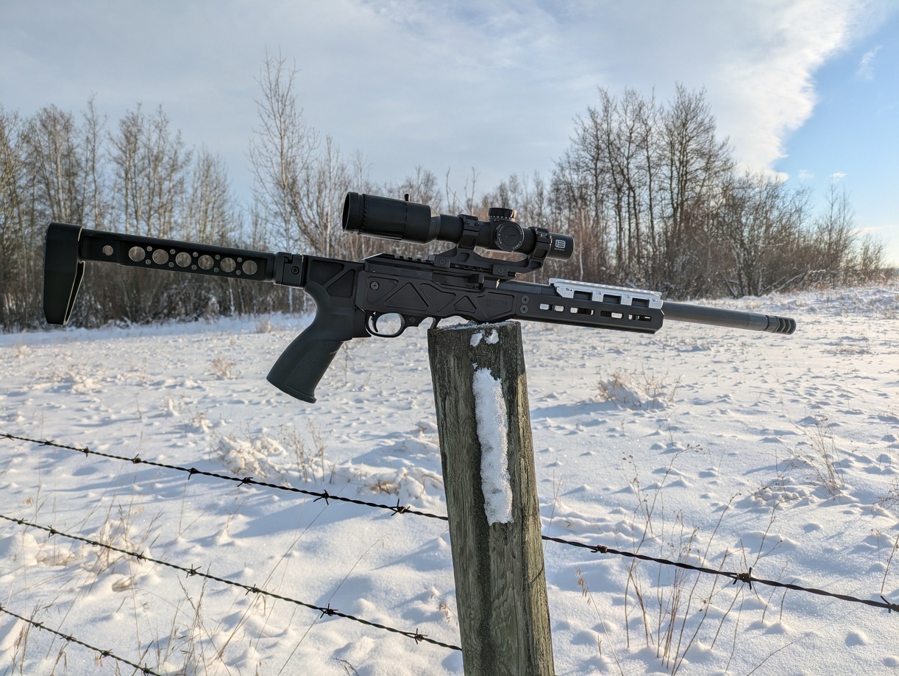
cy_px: 338
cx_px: 450
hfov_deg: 69.4
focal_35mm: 25
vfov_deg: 54.9
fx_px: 650
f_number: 1.89
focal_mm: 5.43
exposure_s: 1/2155
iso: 44
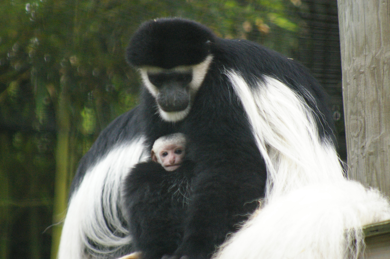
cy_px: 130
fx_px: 5195
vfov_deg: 2.9
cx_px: 195
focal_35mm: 480
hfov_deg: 4.3
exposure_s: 1/125
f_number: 6.7
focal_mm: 320
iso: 1600
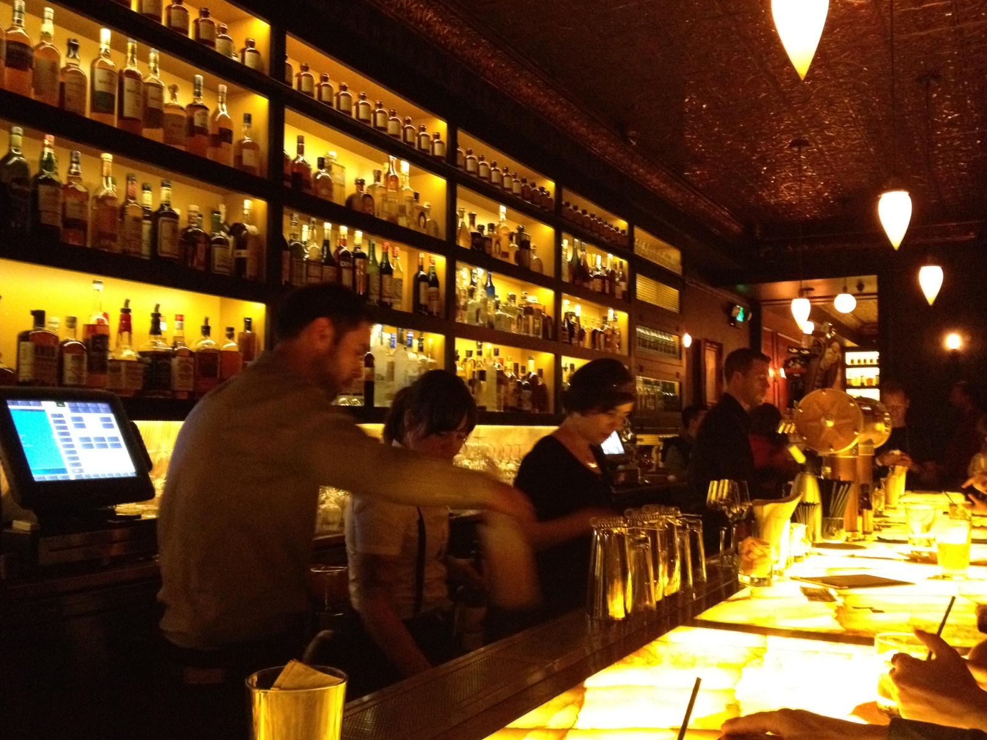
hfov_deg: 51.4
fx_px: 1026
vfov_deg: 39.7
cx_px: 496
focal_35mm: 36
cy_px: 366
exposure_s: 1/15
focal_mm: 4.28
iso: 800
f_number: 2.4
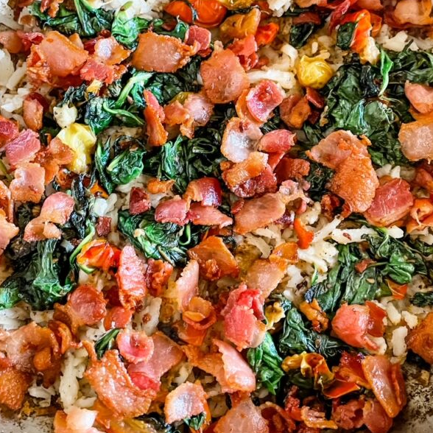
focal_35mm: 40
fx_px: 566
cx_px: 230
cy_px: 171
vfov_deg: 41.6
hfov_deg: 41.8
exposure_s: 1/30
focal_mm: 4.2
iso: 500
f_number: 1.6
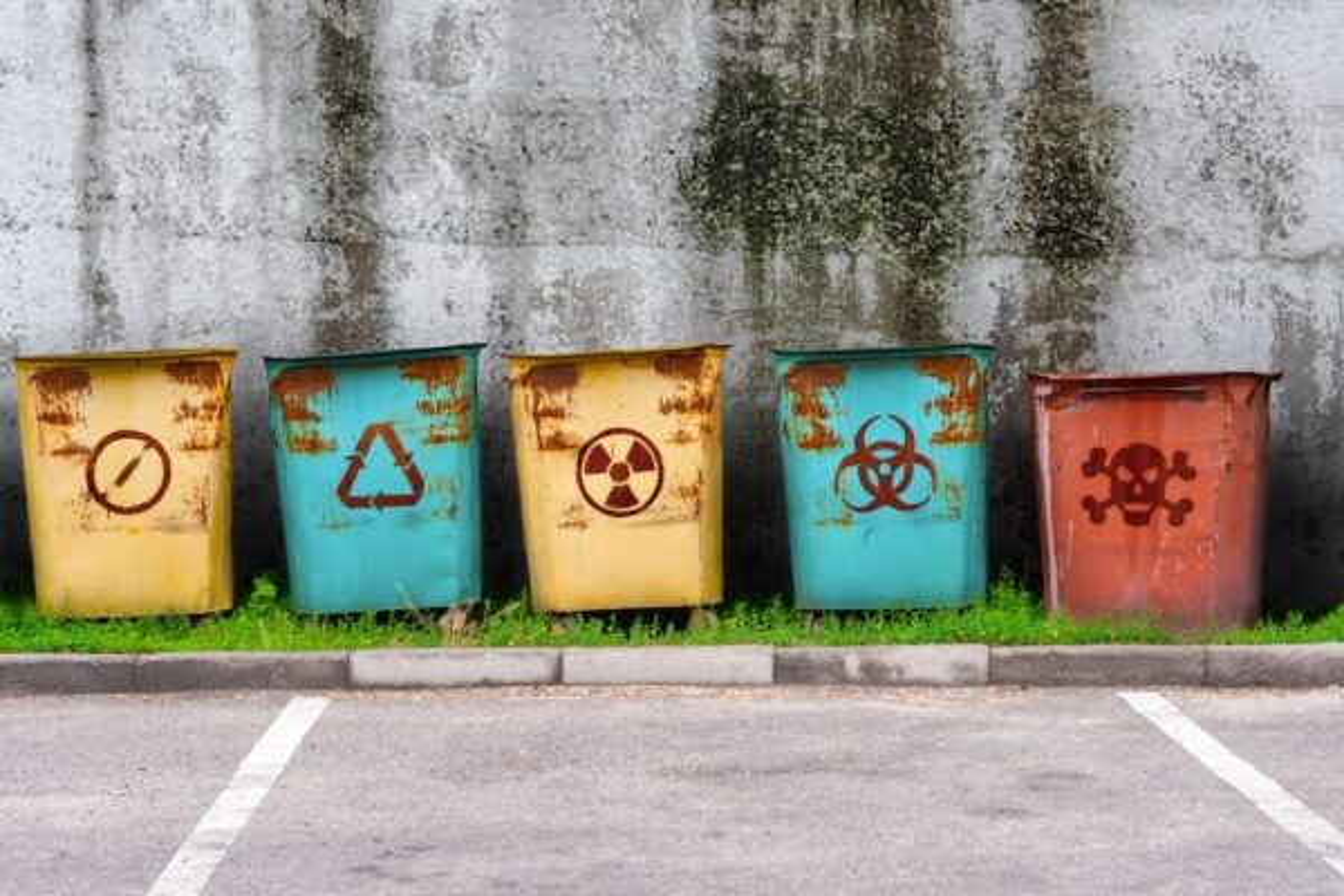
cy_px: 448
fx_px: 2800
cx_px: 672
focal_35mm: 75
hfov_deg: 27.0
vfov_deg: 18.2
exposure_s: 1/100
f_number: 4.5
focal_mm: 50
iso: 100
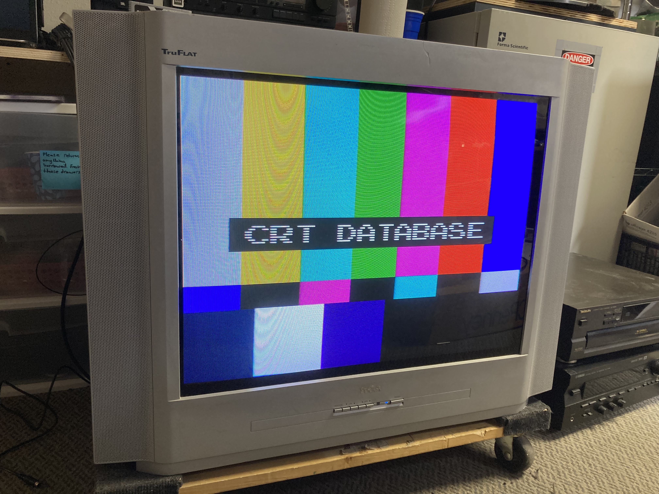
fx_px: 533
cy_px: 247
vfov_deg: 49.7
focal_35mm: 28
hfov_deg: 63.4
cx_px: 330
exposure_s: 1/60
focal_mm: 3.99
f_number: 1.8
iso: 125
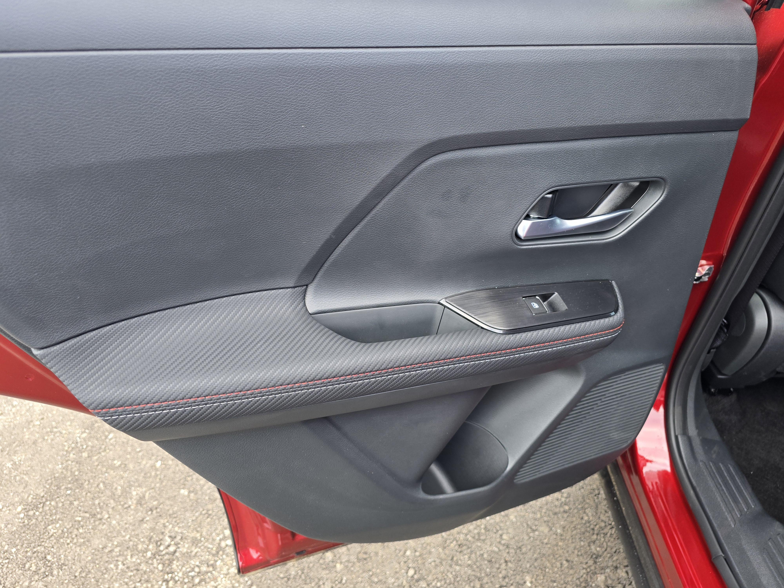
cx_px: 392
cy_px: 294
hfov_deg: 73.9
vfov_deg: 58.9
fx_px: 521
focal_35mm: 23
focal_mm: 6.3
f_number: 1.7
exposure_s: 1/180
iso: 64
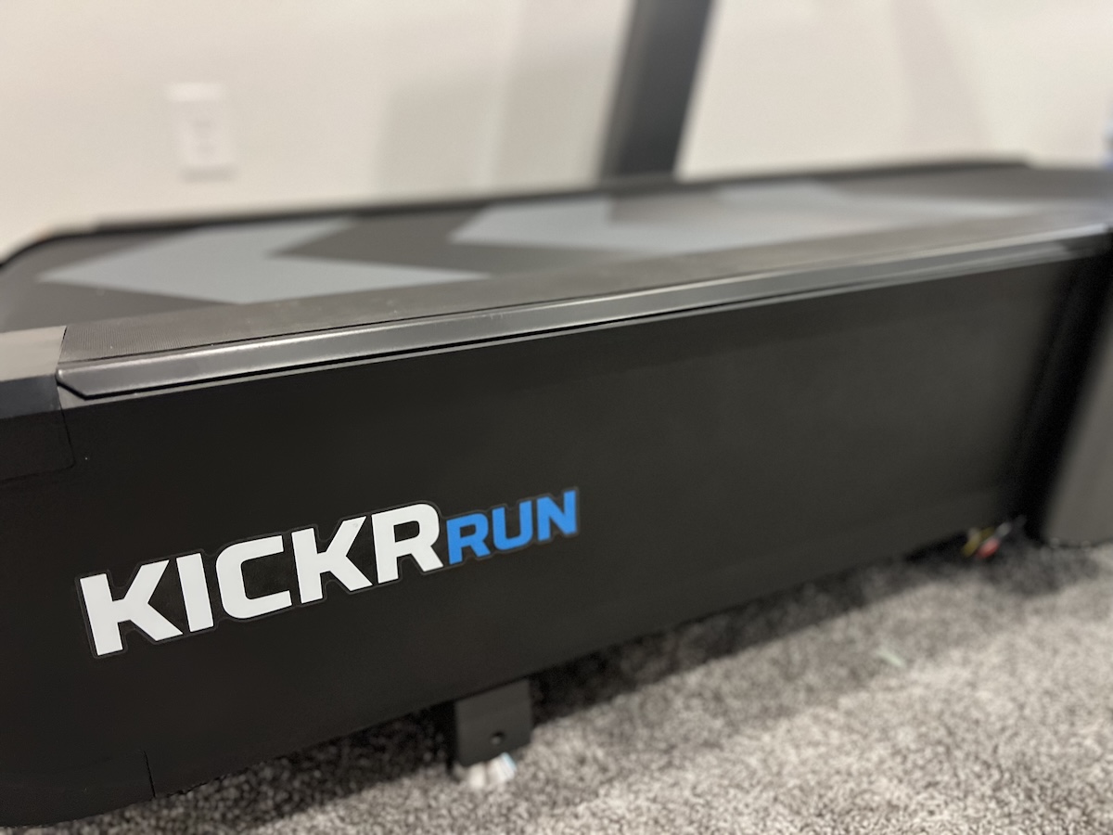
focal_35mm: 26
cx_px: 556
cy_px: 418
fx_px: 836
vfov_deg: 53.1
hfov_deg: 67.3
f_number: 1.5
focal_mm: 5.7
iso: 500
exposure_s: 1/40
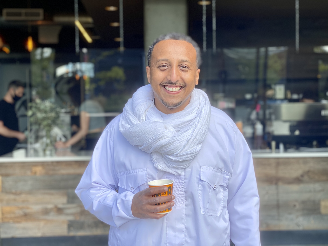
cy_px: 123
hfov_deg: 36.8
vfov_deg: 28.0
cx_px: 164
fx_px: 493
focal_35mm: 52
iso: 20
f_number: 2
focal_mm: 6
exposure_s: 1/318
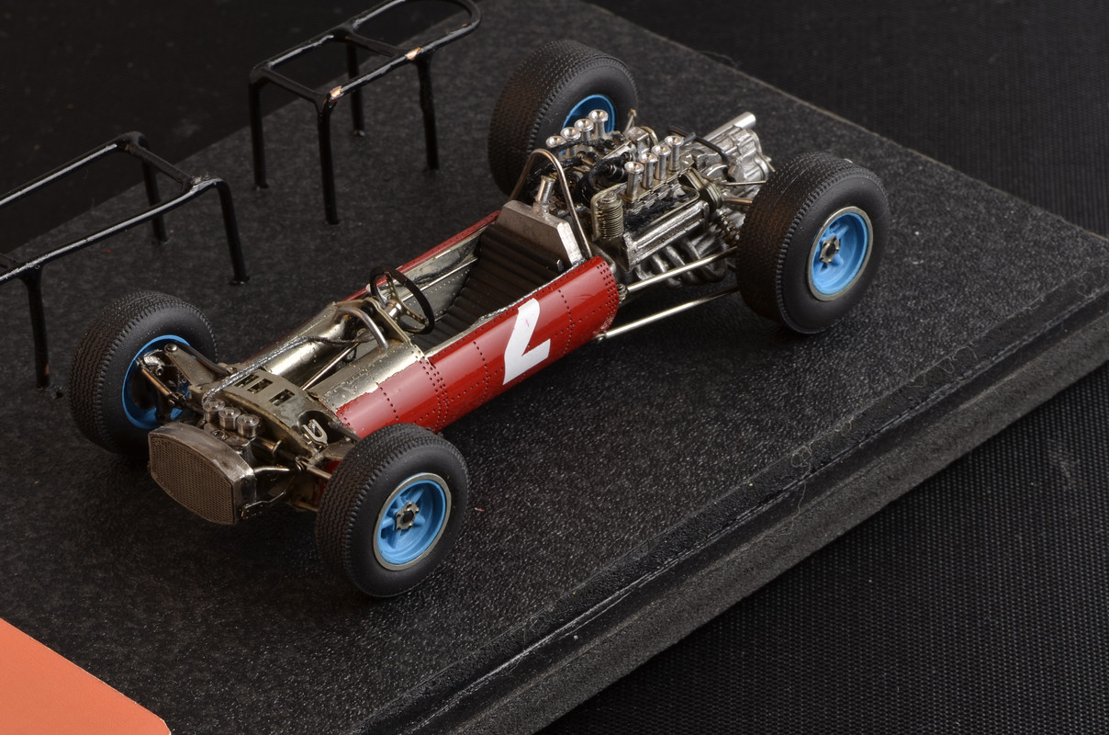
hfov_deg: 16.1
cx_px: 554
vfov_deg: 10.7
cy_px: 368
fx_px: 3919
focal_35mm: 128
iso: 100
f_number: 24
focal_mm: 85
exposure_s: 3
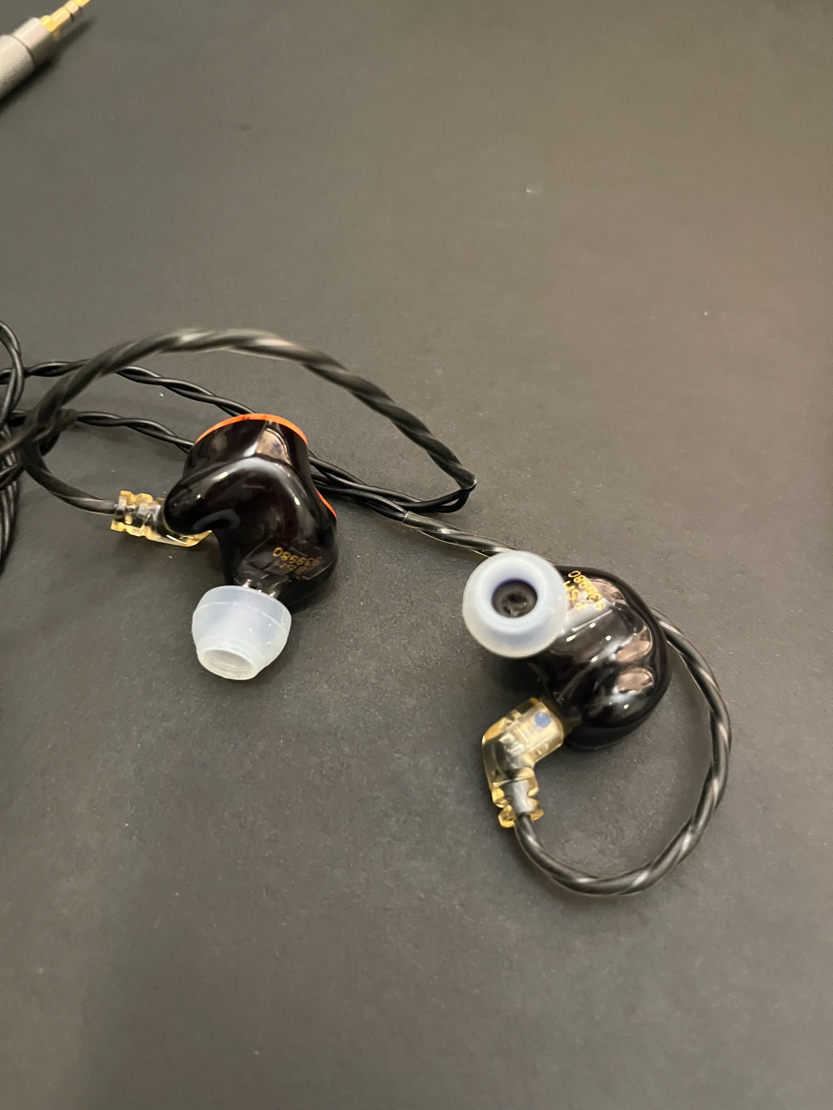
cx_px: 416
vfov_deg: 67.3
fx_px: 834
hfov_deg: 53.1
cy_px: 555
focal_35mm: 26
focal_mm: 5.1
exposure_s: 1/30
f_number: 1.6
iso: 800
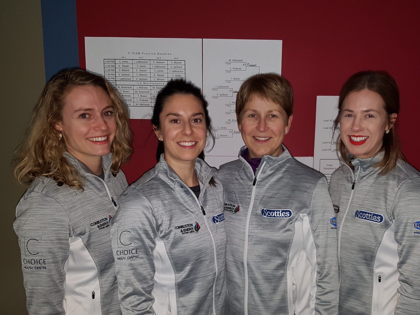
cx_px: 236
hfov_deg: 56.6
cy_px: 188
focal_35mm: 32
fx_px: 388
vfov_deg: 44.0
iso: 160
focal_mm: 4.2
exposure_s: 1/32
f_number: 1.7
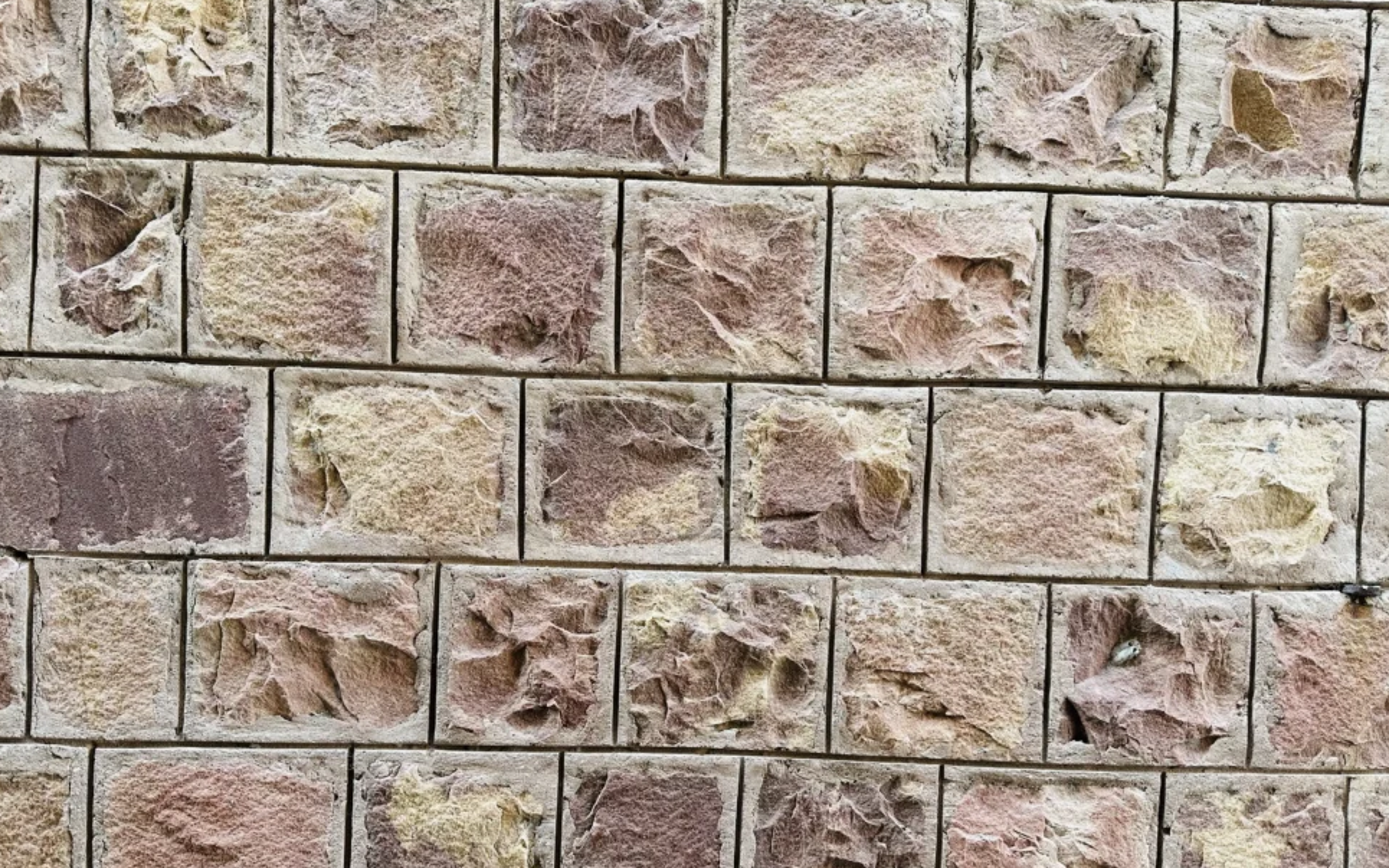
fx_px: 1022
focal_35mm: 27
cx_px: 682
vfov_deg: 45.8
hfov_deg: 68.4
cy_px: 514
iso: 100
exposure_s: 1/121
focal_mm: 6.86
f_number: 1.78
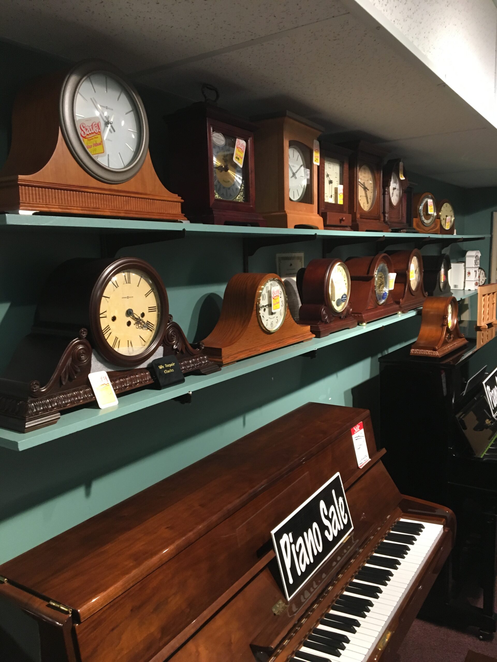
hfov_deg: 48.2
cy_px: 331
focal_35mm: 29
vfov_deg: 61.7
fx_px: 555
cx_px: 248
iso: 125
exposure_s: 1/30
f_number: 2.2
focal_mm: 4.15
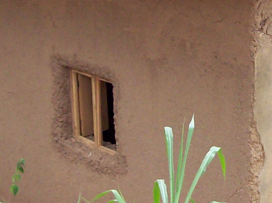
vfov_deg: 11.5
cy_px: 55
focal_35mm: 128
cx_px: 200
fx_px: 1005
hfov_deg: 15.3
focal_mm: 6
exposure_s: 1/206
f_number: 2.7
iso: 80
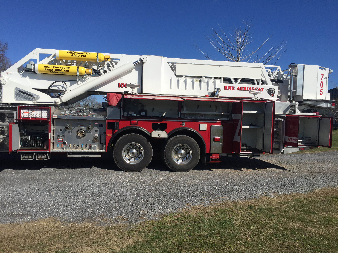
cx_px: 169
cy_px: 126
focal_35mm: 29
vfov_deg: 48.2
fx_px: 283
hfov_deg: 61.7
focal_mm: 4.15
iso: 32
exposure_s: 1/4405
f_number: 2.2
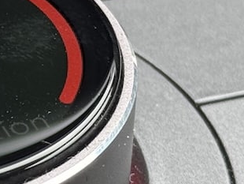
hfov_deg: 6.6
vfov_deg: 5.0
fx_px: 2095
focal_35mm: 297
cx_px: -120
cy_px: -44
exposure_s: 1/296
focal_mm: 6.76
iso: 64
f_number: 1.78
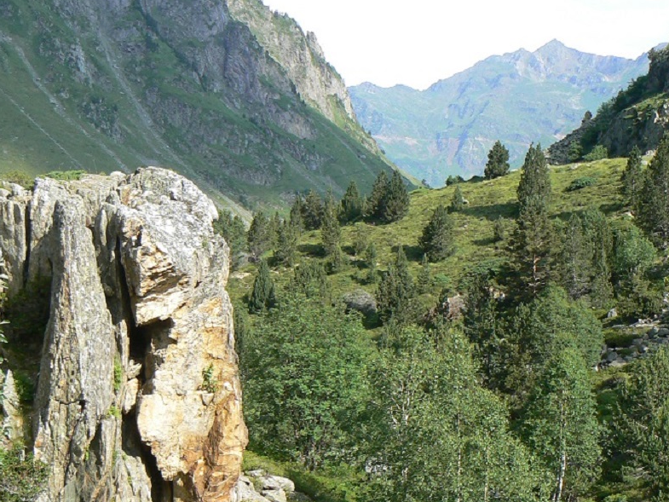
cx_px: 407
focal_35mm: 55
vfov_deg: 26.3
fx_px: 1063
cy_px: 354
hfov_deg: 34.8
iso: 100
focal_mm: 6
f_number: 5.6
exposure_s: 1/400
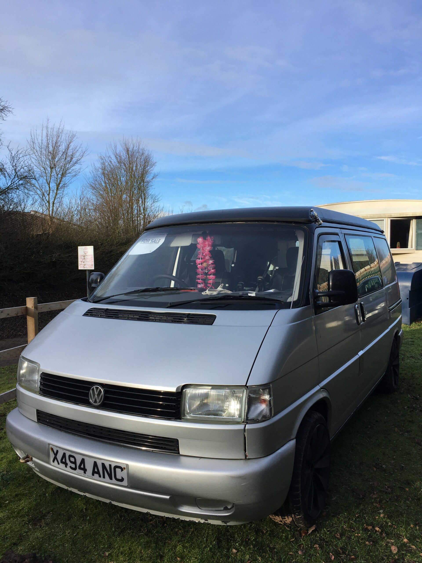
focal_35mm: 29
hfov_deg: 48.2
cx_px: 211
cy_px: 282
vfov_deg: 61.7
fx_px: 471
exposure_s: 1/646
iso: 25
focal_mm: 4.15
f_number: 2.2
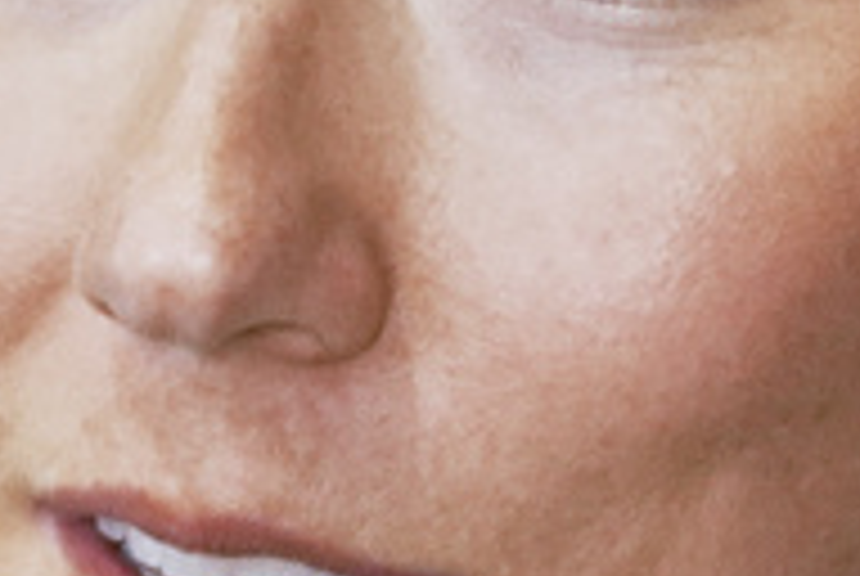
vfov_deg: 2.4
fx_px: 13494
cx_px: 248
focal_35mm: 564
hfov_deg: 3.6
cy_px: 272
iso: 2500
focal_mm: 70
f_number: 2.8
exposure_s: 1/125
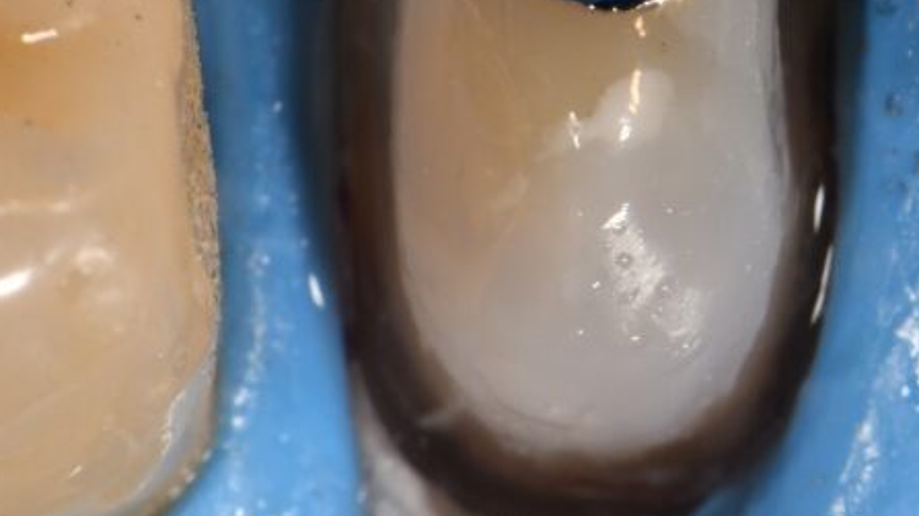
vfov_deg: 3.2
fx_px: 9183
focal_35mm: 377
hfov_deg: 5.7
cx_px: 711
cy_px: -37
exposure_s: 1/160
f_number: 32
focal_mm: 105
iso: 200
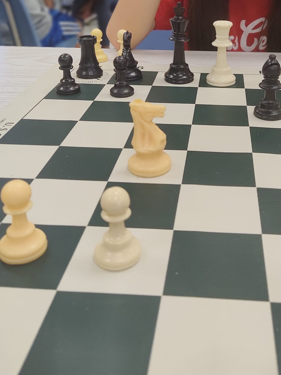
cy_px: 93
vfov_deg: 40.8
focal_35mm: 45
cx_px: 190
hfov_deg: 31.9
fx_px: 487
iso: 201
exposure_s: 1/100
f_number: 1.79
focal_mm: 4.71
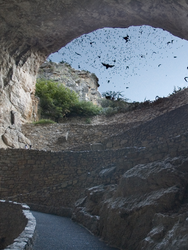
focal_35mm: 40
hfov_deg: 35.9
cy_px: 123
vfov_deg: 46.8
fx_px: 290
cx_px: 99
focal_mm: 18
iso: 1600
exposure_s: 1/750
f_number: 4
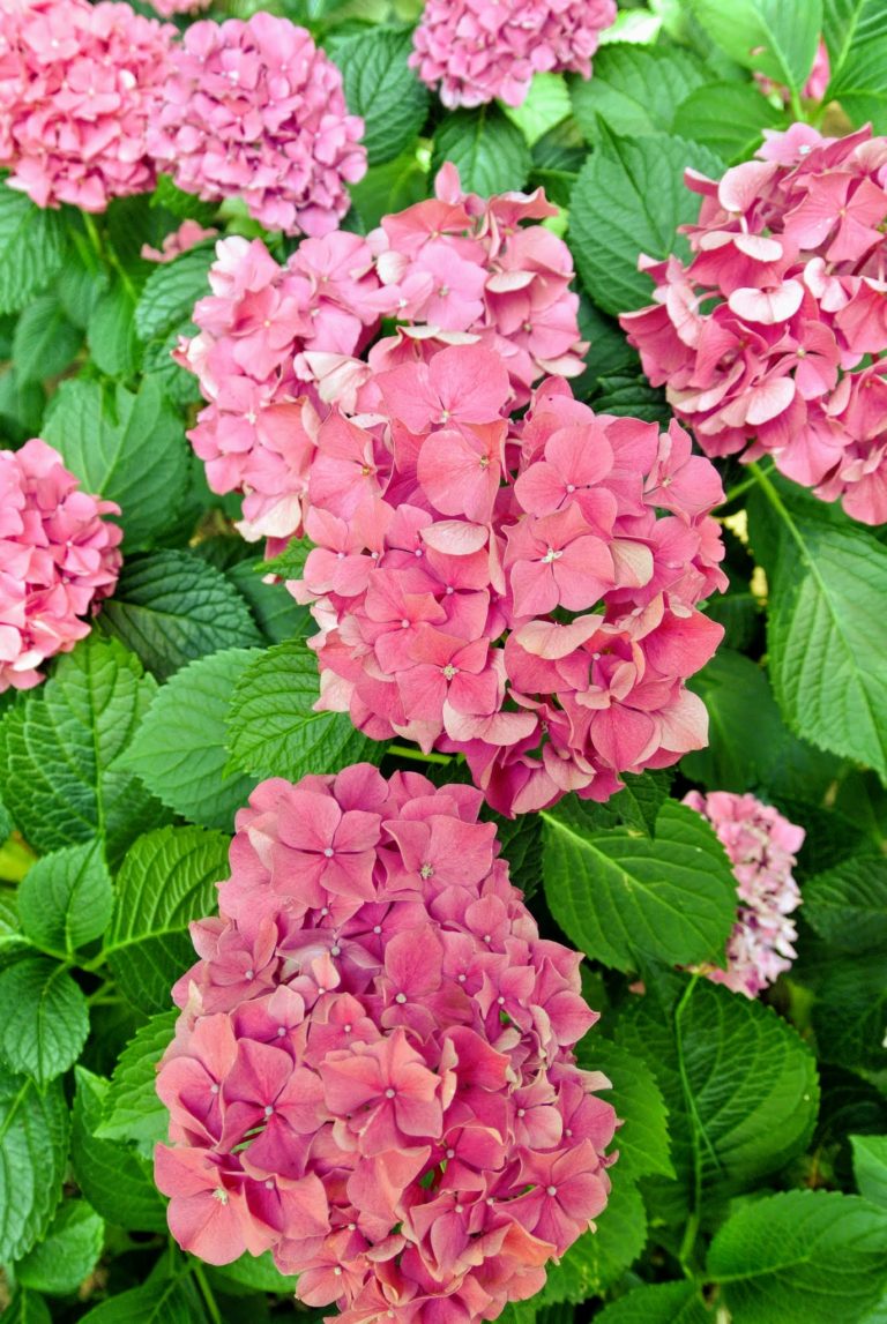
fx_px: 1326
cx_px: 444
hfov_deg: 37.0
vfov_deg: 53.1
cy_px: 662
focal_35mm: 36
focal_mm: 13.6
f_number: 4
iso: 250
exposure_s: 1/60
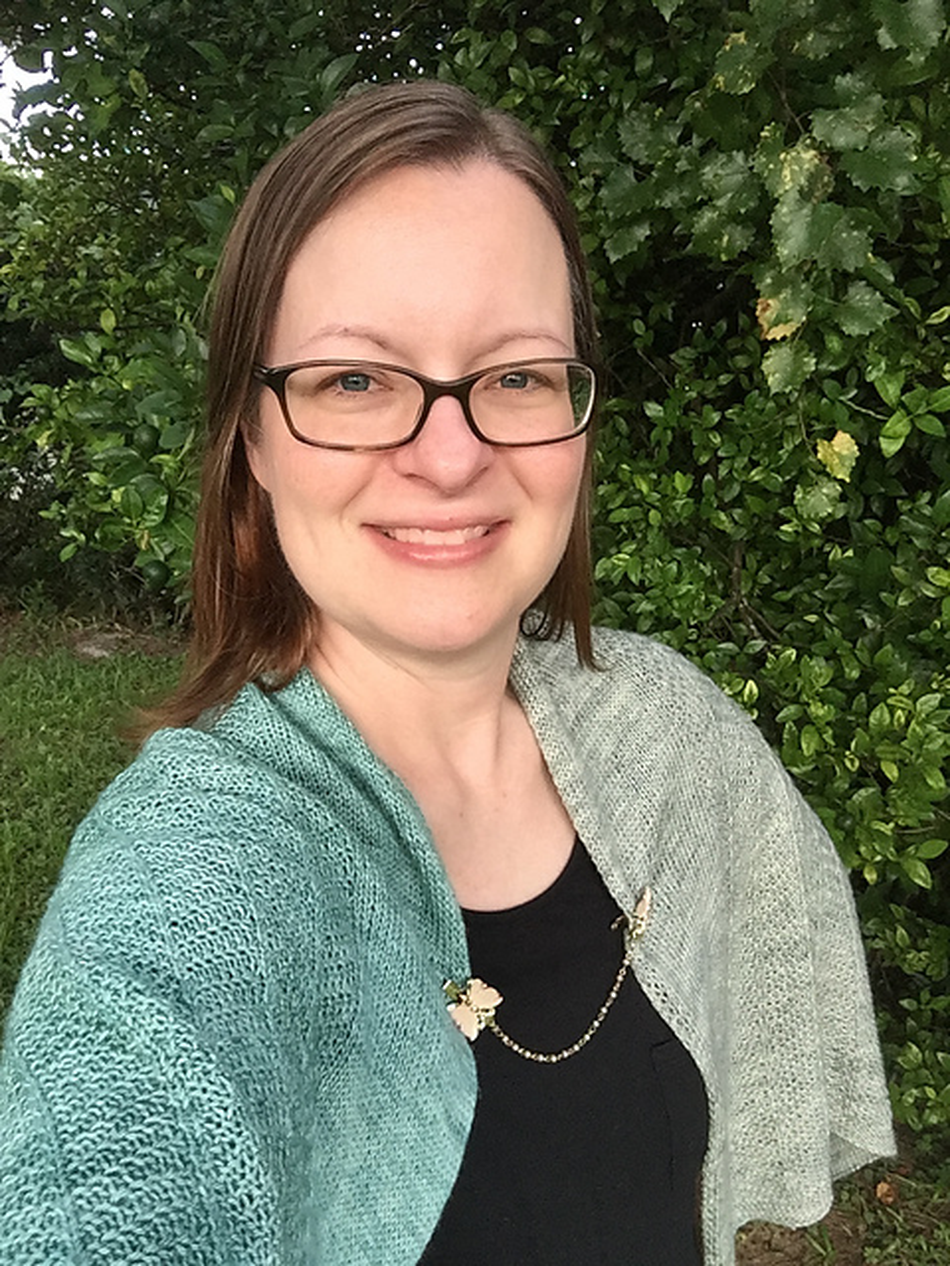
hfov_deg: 45.4
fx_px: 1134
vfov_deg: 58.4
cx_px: 475
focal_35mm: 31
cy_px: 633
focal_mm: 2.65
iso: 50
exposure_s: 1/120
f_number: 2.2
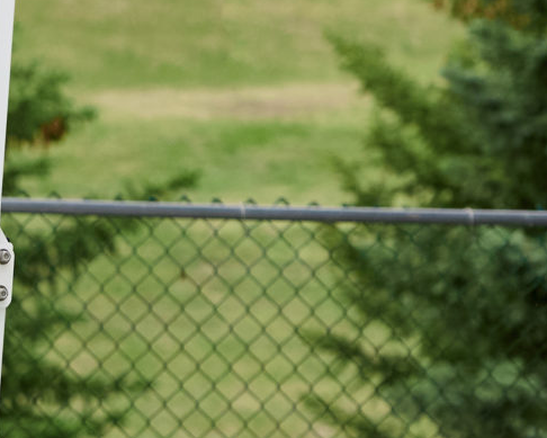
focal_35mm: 519
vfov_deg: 3.0
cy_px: 386
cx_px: -563
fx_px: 8404
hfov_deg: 3.7
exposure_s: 1/640
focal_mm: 105
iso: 800
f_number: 4.5
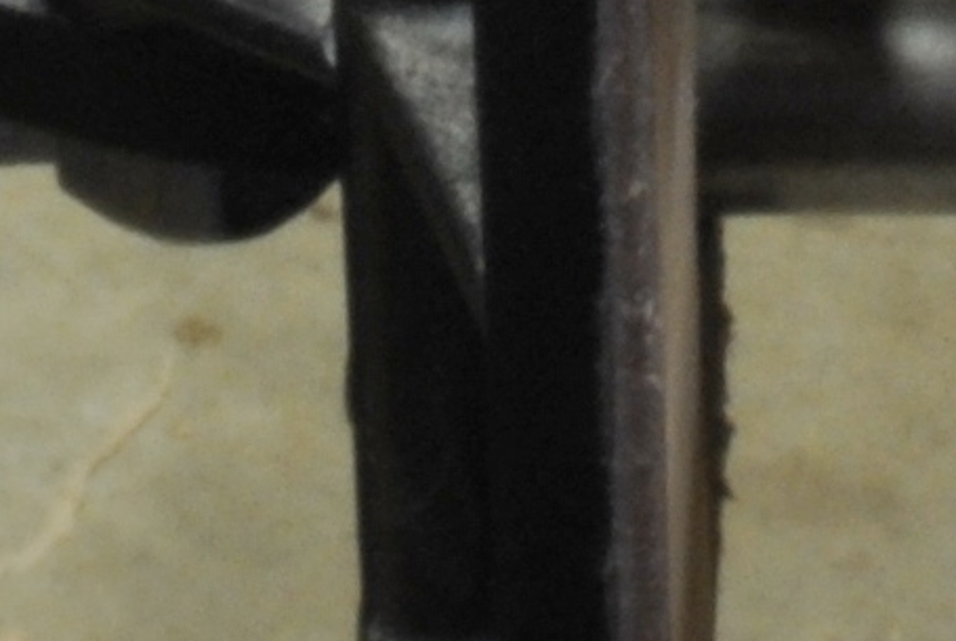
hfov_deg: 10.7
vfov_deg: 6.9
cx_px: 1028
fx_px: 5054
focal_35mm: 190
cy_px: -830
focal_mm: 26
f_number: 25
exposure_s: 3
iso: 200
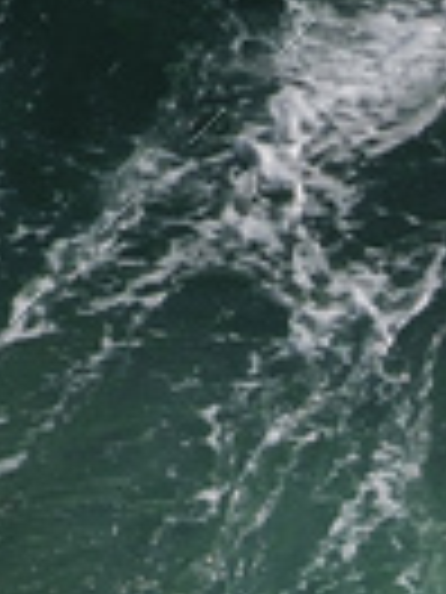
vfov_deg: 4.0
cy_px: 1172
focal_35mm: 485
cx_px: 1131
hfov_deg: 3.0
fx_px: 8332
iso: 400
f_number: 5.6
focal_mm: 50
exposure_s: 1/4000
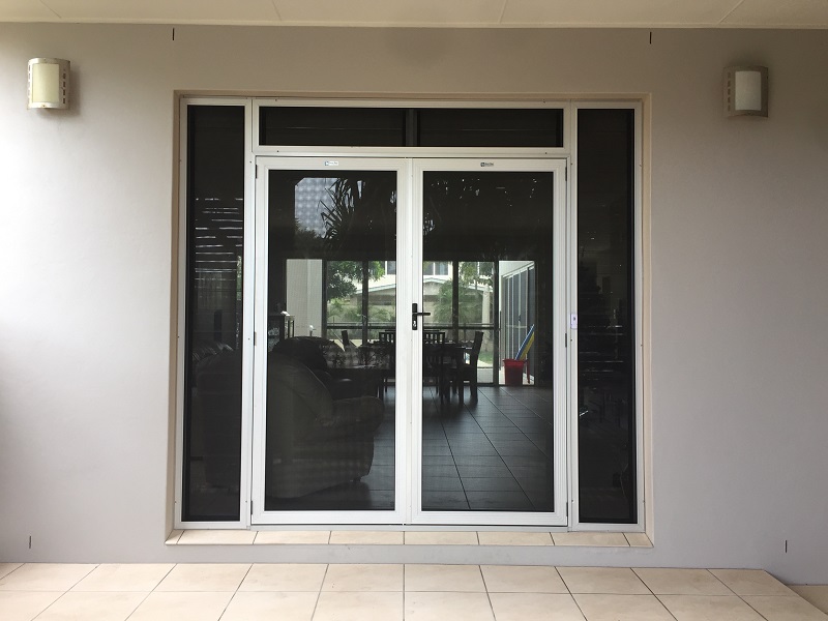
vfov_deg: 48.2
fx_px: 694
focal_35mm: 29
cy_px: 310
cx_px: 414
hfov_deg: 61.7
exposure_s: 1/100
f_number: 2.2
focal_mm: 4.15
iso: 50
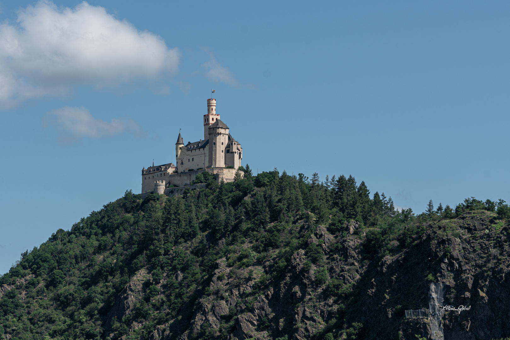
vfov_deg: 11.1
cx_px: 255
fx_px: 1743
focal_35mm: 123
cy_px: 170
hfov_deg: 16.6
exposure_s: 1/320
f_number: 9
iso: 100
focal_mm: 82
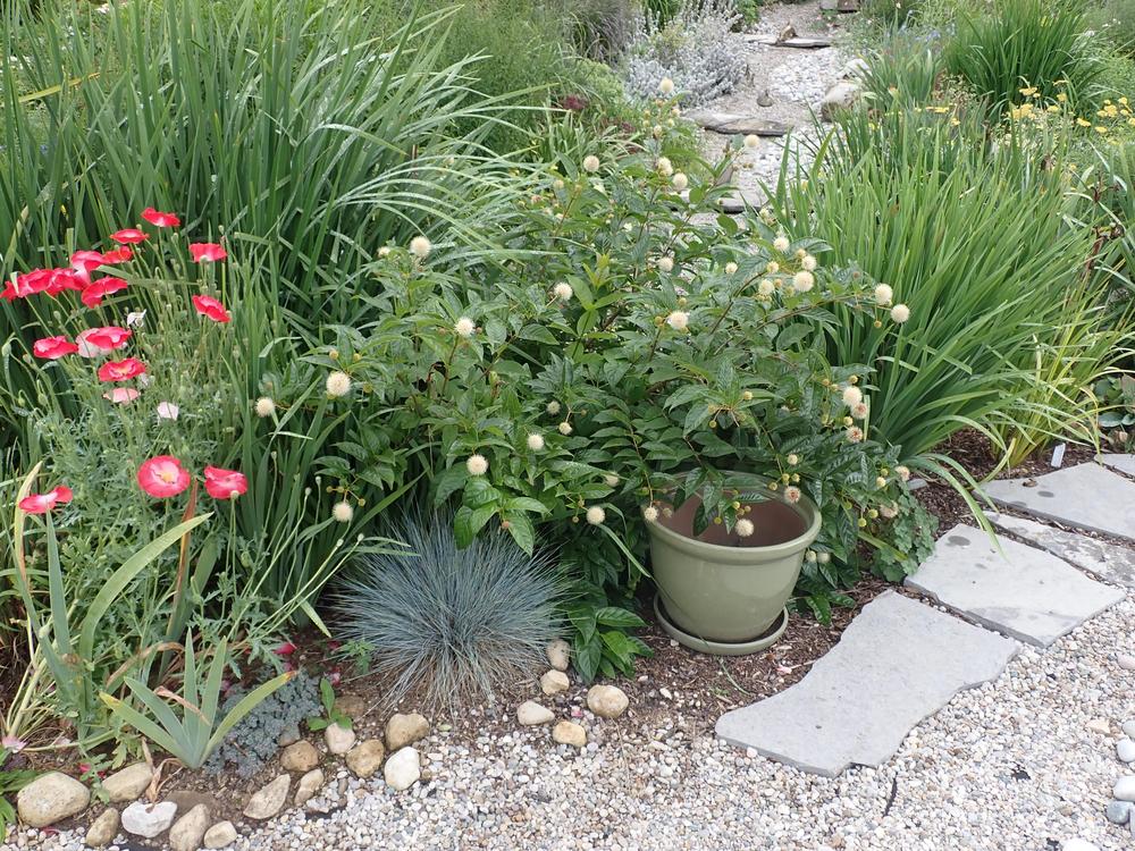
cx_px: 568
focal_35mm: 30
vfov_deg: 46.8
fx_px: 984
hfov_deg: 60.0
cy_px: 426
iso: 100
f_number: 3.2
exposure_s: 1/250
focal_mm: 5.4
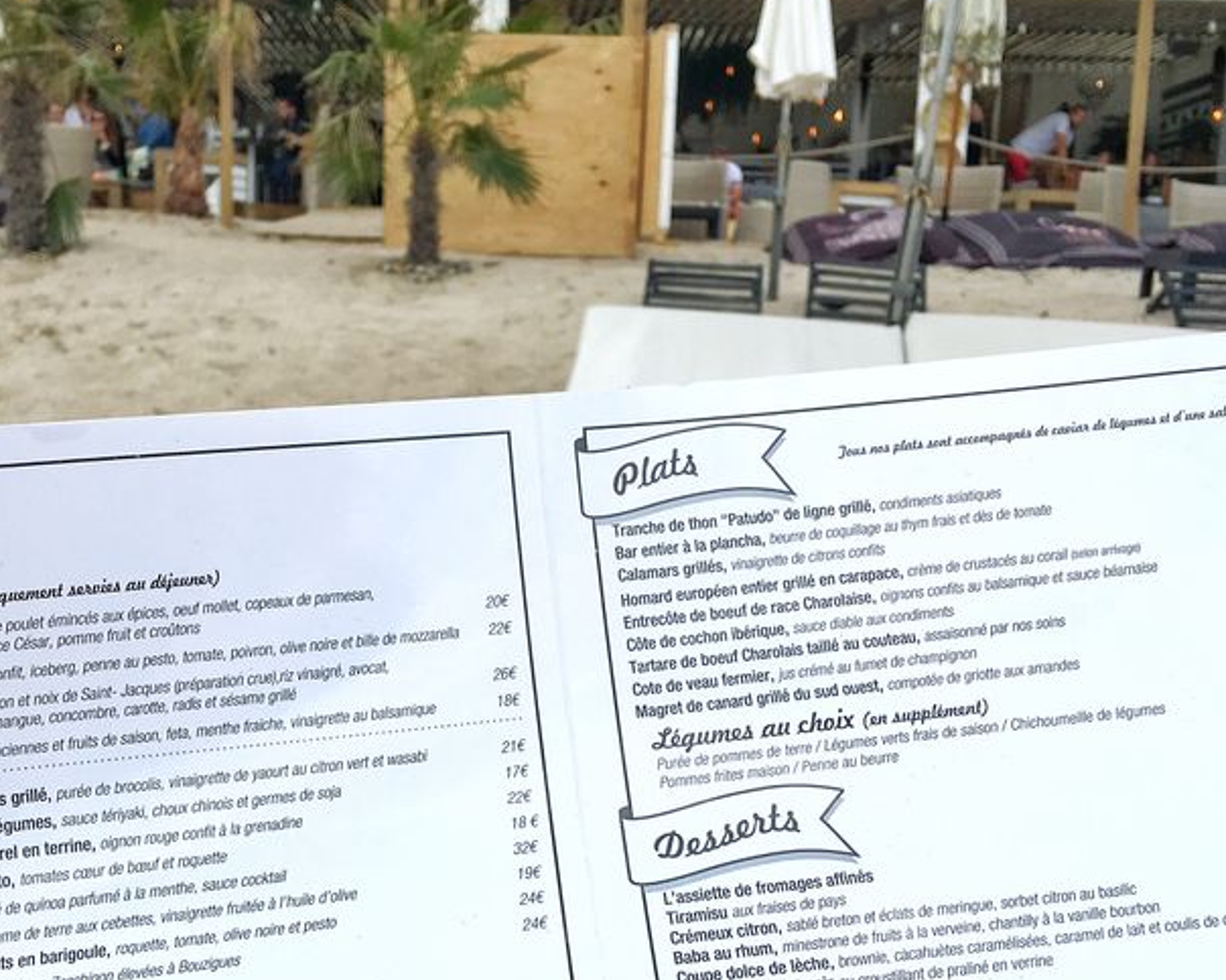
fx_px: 1741
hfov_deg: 38.7
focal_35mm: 48
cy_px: 684
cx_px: 514
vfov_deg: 31.1
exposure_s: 1/2331
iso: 25
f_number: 2.2
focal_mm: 4.15
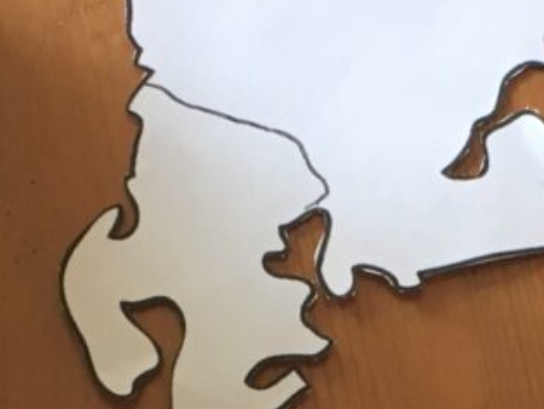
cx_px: 497
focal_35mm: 189
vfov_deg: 7.7
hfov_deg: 10.4
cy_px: 643
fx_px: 2972
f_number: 2.2
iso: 50
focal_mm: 4.15
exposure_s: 1/30
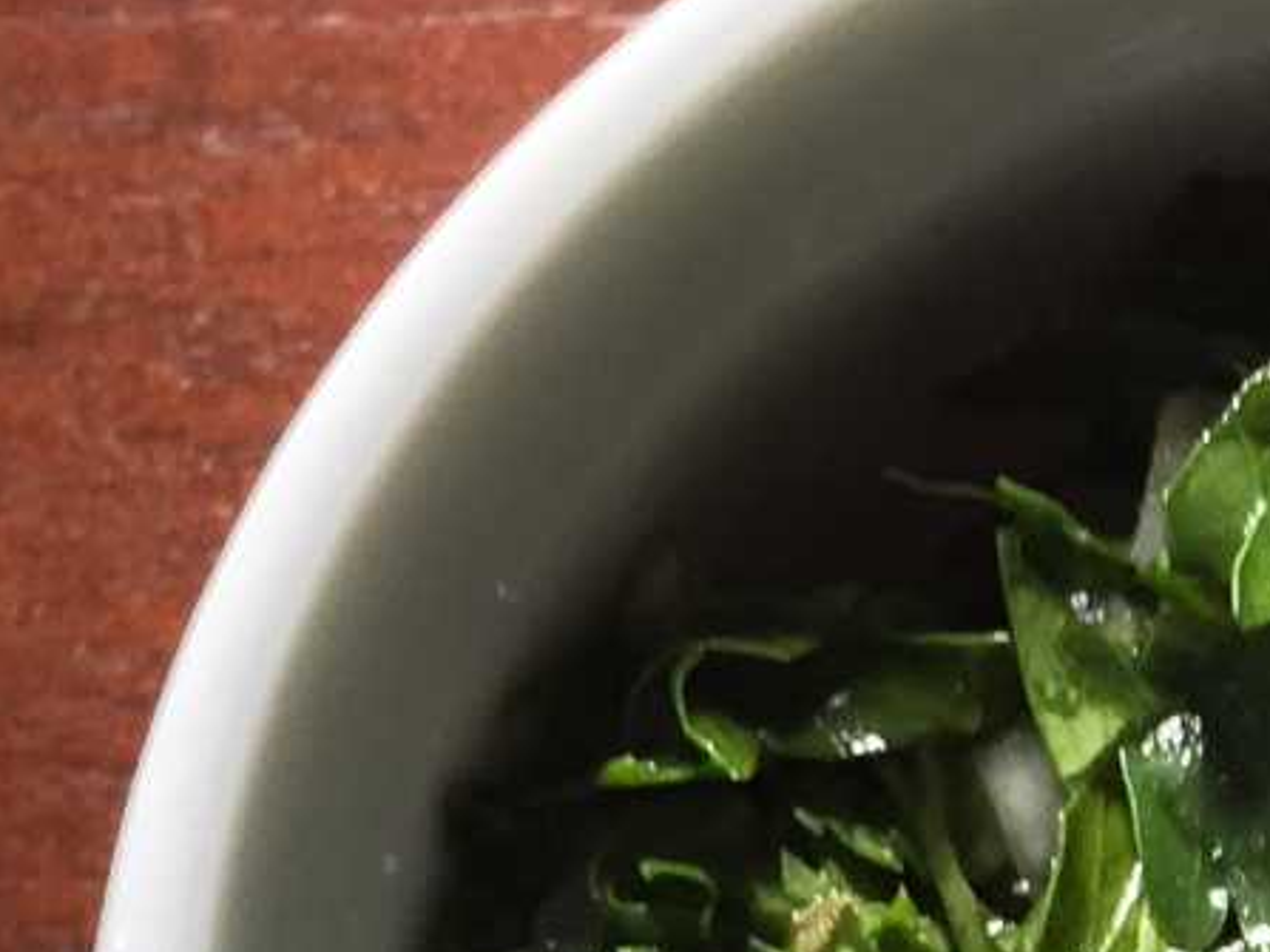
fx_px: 4878
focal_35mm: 133
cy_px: 1489
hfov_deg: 14.3
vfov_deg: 10.7
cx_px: 1563
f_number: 2.2
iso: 200
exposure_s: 1/30
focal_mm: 4.15
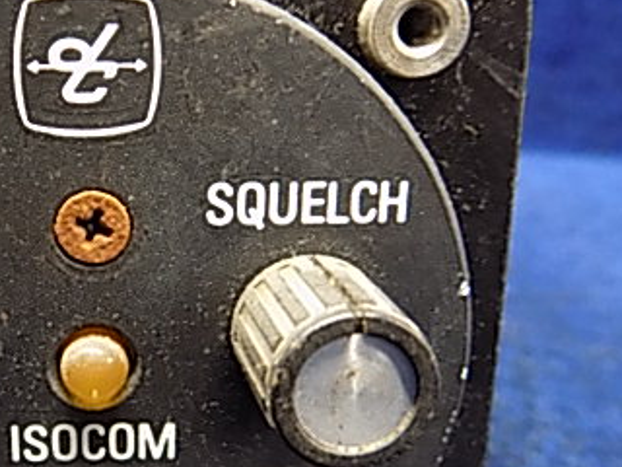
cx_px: 72
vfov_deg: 30.2
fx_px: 862
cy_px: 286
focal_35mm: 48
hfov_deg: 37.3
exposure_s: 1/8
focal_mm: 4.3
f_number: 3.1
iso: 400
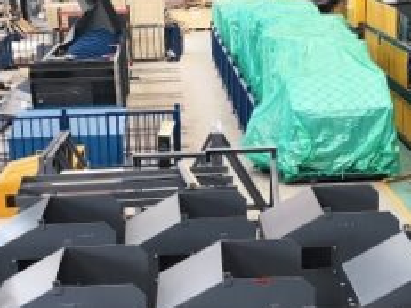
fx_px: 1163
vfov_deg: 15.0
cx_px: 224
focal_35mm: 98
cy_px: 229
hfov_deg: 20.0
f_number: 1.8
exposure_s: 1/50
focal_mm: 4.75
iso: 100
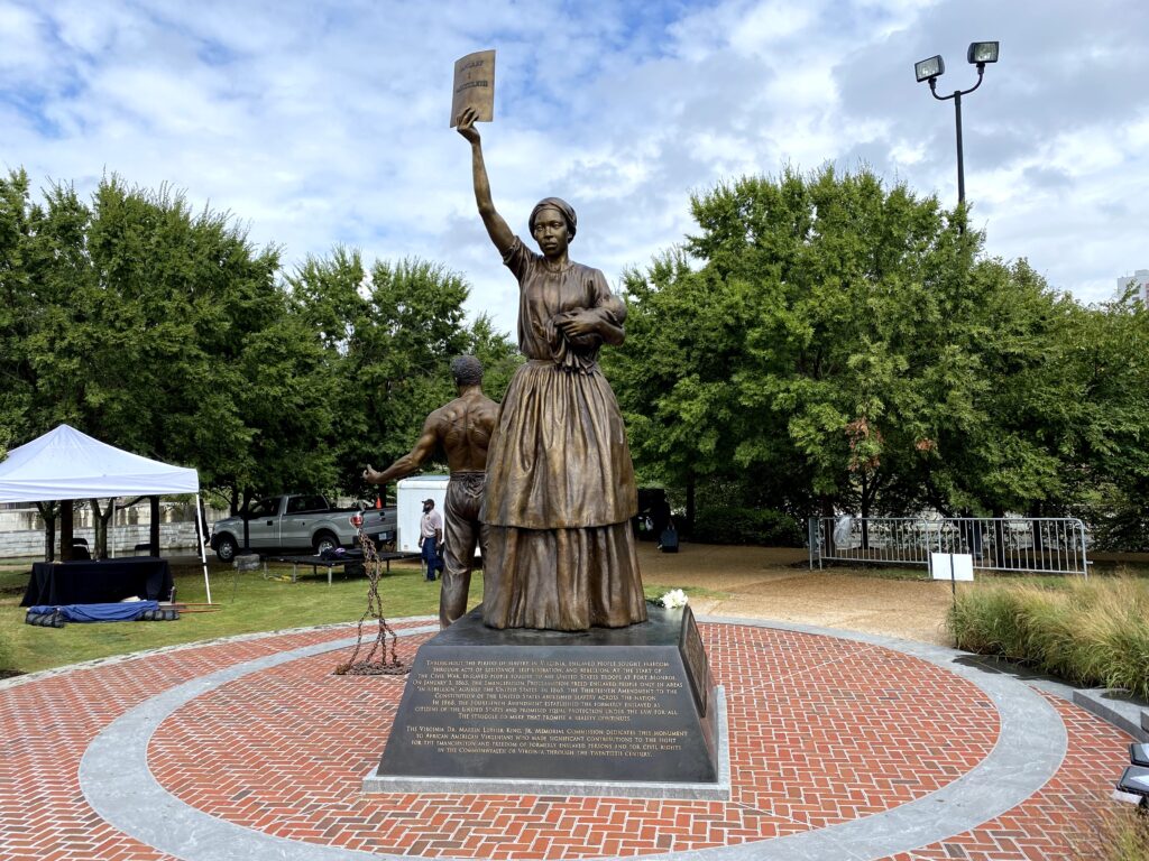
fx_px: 863
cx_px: 574
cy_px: 430
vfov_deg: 53.1
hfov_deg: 67.3
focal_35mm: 26
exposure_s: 1/2222
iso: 32
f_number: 1.8
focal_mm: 4.25
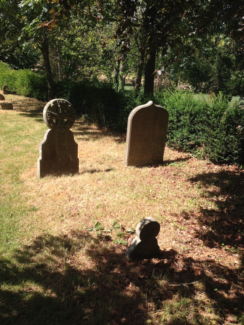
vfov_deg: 55.3
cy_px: 162
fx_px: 310
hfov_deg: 43.0
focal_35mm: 33
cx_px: 122
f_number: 2.4
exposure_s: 1/903
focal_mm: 4.12
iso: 50
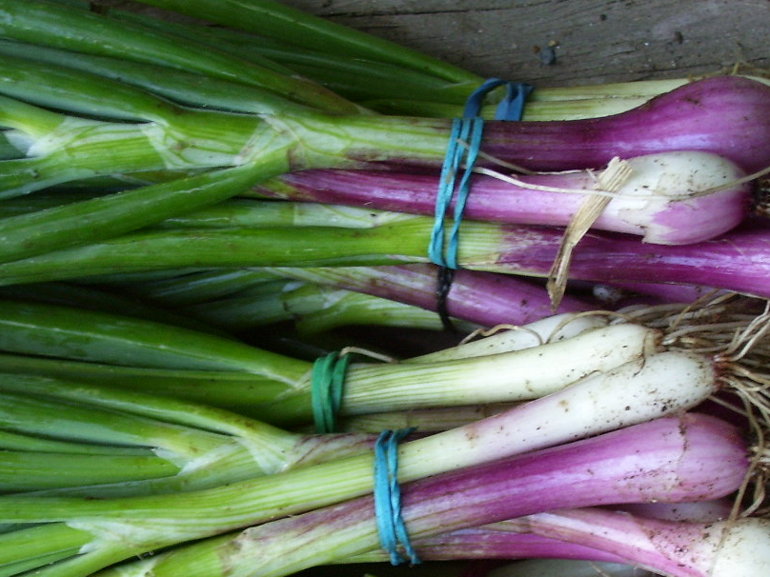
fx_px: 2180
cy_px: 419
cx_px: 347
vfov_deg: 15.0
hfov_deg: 20.0
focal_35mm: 98
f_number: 3.6
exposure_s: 1/15
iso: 160
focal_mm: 10.8
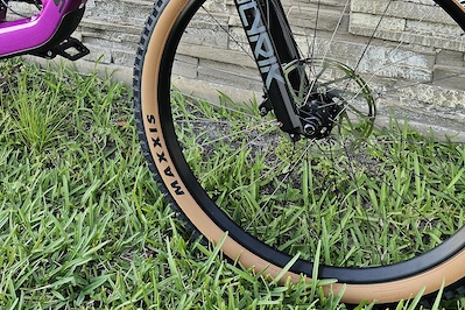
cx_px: 142
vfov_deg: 25.9
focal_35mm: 48
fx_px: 620
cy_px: -31
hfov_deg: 40.4
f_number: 1.7
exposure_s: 1/180
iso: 125
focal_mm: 6.3
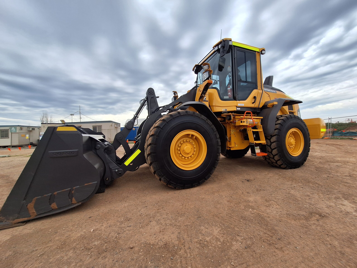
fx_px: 134
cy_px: 134
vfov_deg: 89.9
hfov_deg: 106.2
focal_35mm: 13
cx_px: 178
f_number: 2.2
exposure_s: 1/499
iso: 40
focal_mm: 1.74
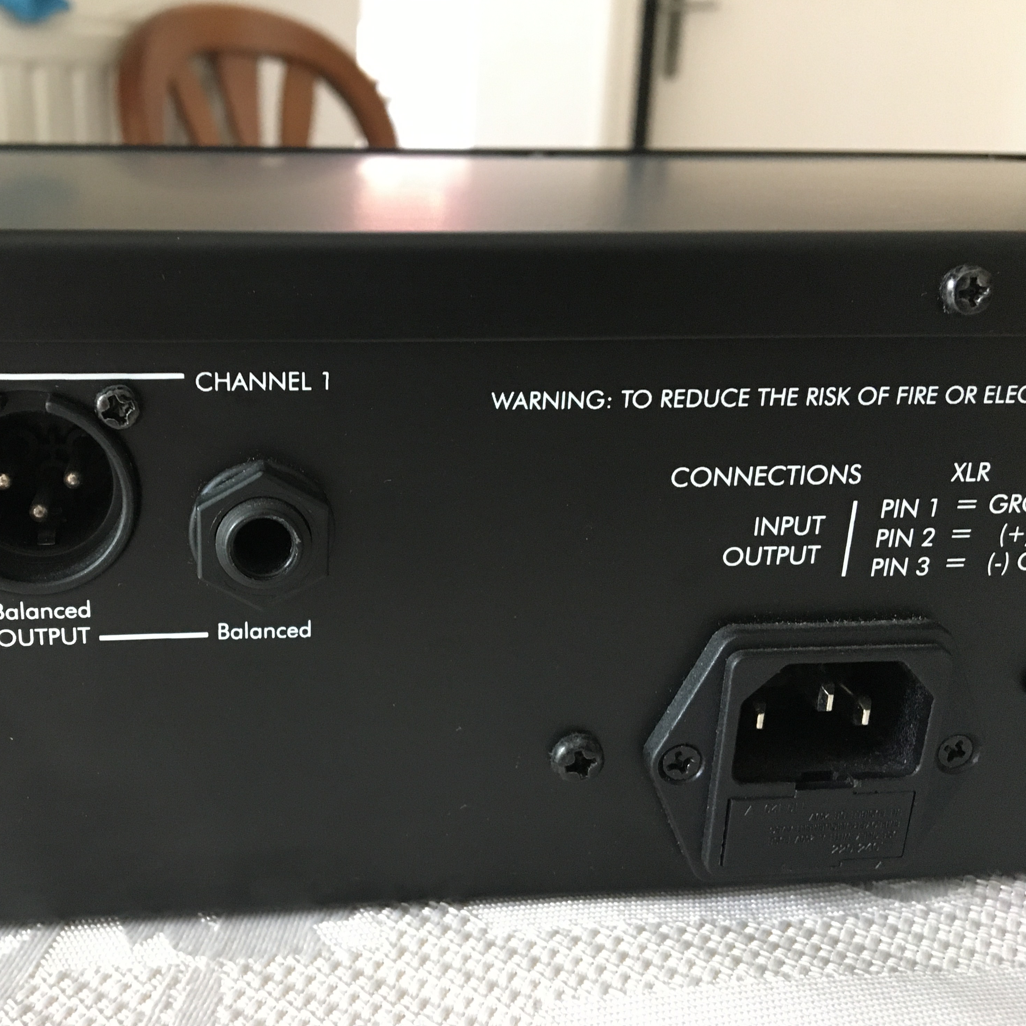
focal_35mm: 35
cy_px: 518
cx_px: 335
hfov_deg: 46.4
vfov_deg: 47.2
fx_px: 1174
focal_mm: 4.15
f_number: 2.2
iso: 200
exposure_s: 1/20
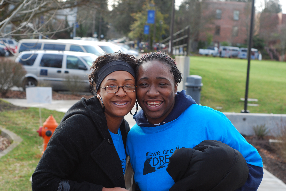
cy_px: 96
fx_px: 597
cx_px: 143
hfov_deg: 27.0
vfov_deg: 18.2
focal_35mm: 75
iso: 200
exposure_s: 1/125
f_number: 5.6
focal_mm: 50
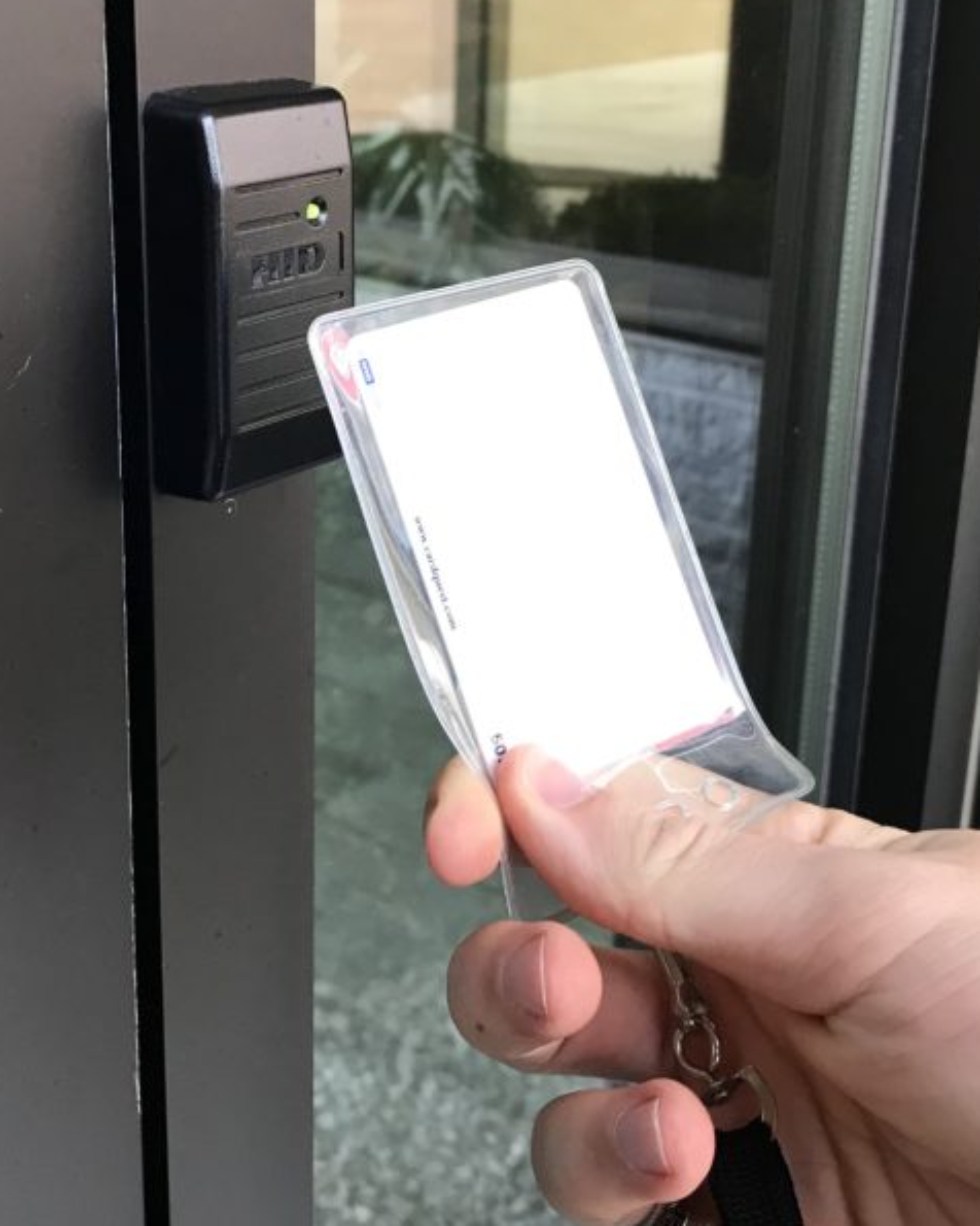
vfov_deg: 39.2
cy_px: 439
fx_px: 1704
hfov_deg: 31.9
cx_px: 350
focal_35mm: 47
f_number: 1.8
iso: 25
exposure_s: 1/30
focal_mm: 3.99
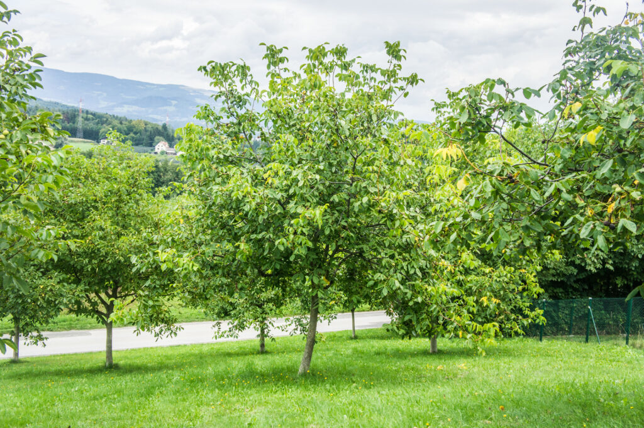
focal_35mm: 40
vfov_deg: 33.0
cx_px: 322
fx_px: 724
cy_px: 214
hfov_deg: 48.0
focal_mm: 27
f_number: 4
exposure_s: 1/640
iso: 400
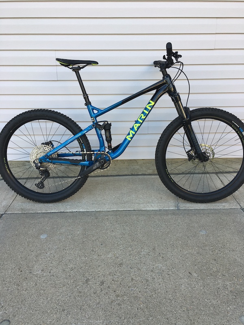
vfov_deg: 61.7
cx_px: 122
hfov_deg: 48.2
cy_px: 162
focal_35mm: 29
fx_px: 273
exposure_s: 1/169
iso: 25
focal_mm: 4.15
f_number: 2.2
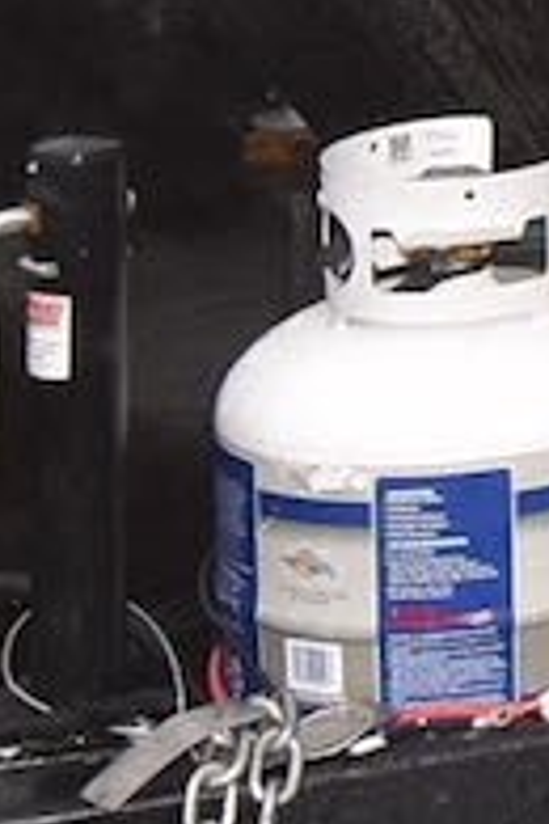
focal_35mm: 194
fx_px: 4437
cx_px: 1799
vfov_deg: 10.0
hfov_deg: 6.3
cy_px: -710
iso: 125
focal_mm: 14
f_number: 5.6
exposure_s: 1/125
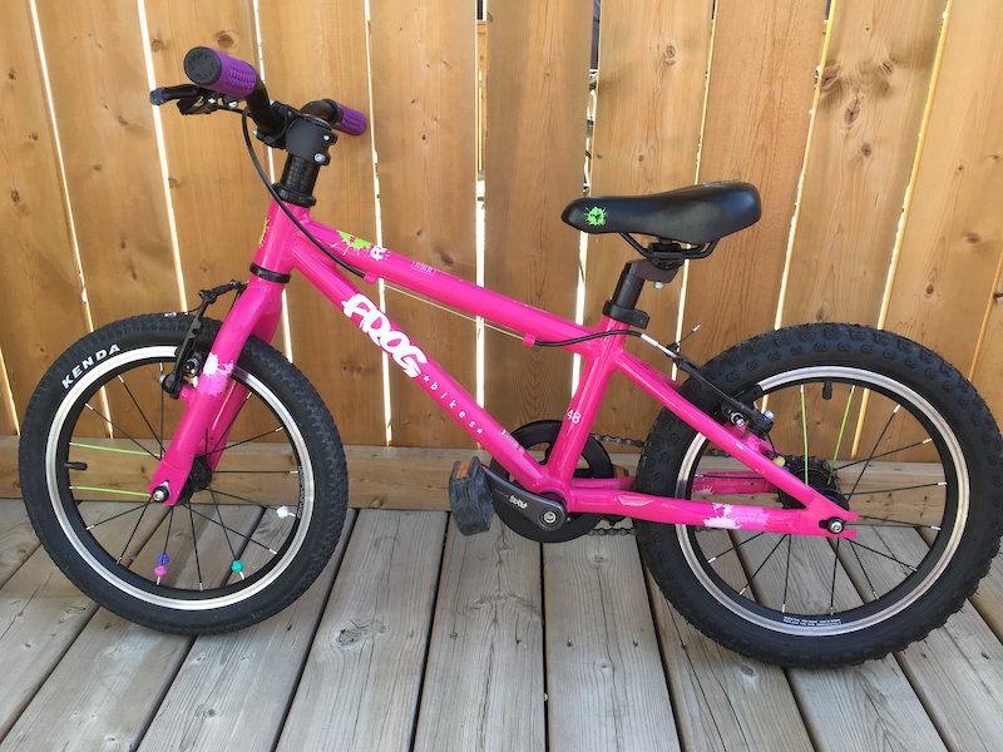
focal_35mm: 29
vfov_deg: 48.2
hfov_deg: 61.7
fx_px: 840
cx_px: 502
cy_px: 376
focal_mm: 4.15
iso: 32
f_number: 2.2
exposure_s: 1/120
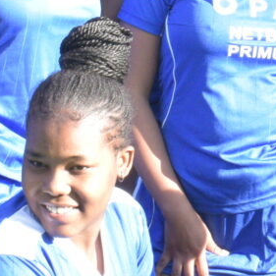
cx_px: 367
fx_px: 2517
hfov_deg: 6.2
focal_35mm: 279
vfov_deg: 6.3
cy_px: 11
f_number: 16
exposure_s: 1/100
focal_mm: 30
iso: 800
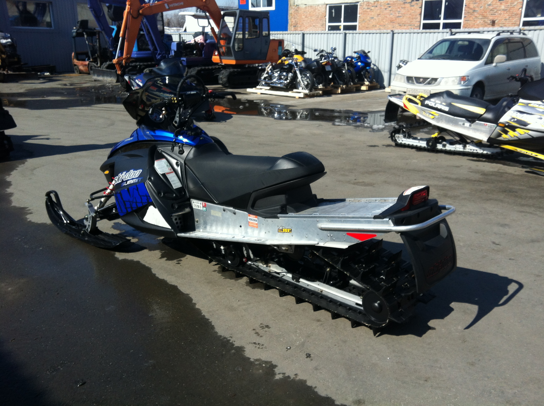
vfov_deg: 40.6
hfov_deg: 52.7
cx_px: 272
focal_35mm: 35
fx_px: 549
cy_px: 203
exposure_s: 1/1312
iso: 80
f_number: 2.8
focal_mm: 3.85
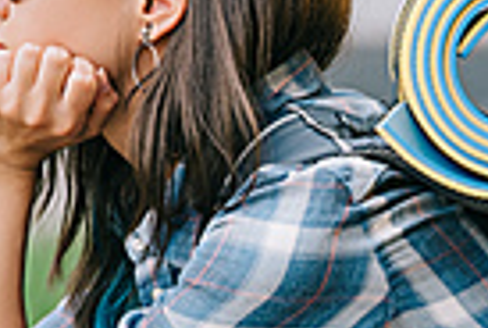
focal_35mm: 674
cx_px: 513
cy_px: 439
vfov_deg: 2.0
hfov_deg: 3.1
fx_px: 9156
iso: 400
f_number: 3.5
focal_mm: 185
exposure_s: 1/160
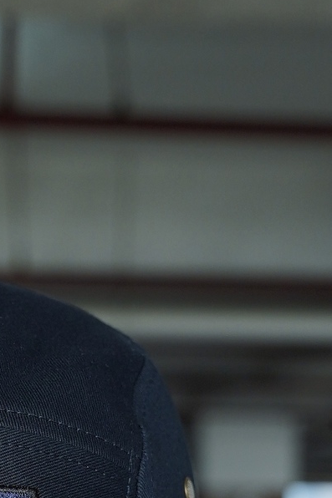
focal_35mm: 137
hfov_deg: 9.8
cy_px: 552
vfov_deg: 14.6
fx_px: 1896
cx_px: -96
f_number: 4.5
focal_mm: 34
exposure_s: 1/200
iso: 400
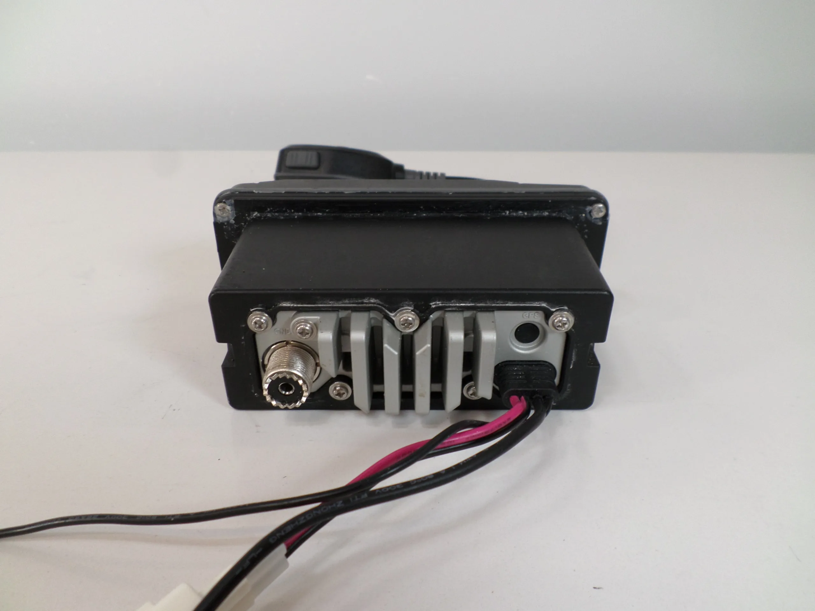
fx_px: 589
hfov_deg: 69.4
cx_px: 408
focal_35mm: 25
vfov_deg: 54.9
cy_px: 306
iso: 80
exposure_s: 1/60
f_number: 2.5
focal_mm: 4.5
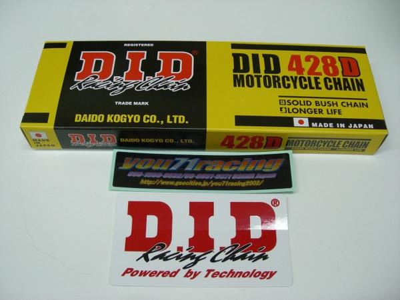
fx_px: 439
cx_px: 200
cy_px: 150
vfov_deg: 37.7
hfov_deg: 49.0
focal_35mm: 38
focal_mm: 6.2
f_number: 2.7
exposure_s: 1/60
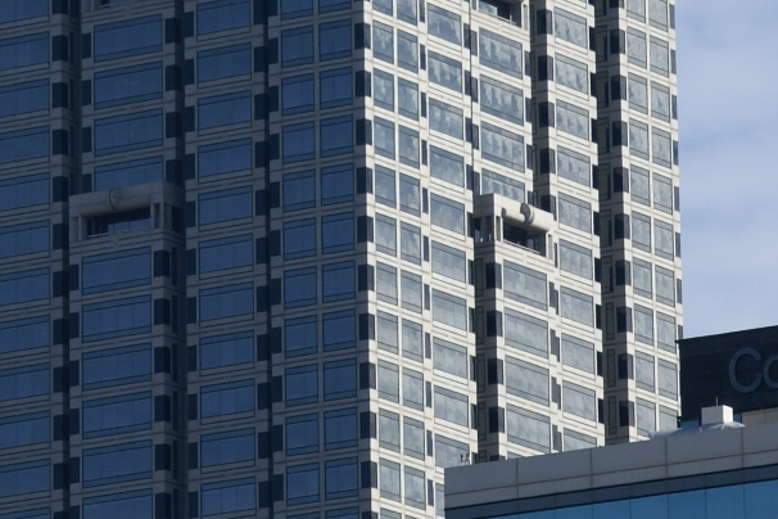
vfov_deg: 3.2
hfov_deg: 4.8
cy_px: -104
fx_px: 9249
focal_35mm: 428
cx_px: 259
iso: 100
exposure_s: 1/250
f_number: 10
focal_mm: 90
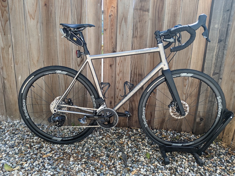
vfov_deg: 56.9
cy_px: 88
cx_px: 118
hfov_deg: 71.5
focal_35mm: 24
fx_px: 163
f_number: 1.85
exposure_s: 1/456
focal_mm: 6.81
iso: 41
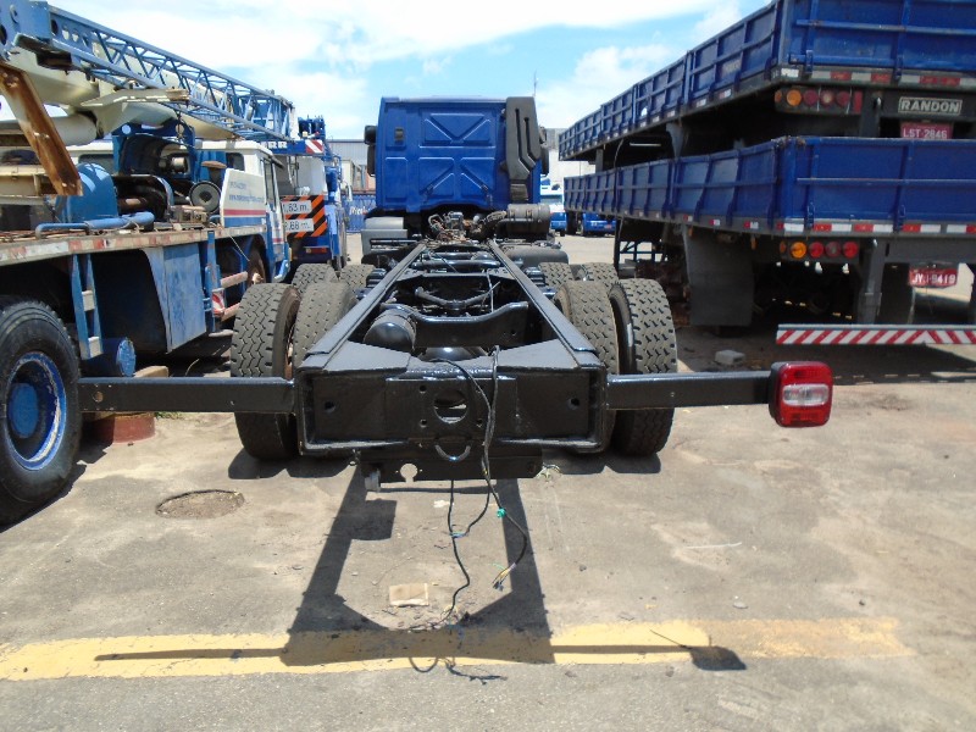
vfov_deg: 53.1
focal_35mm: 26
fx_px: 733
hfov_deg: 67.3
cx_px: 488
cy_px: 366
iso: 100
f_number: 3.2
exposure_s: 1/800
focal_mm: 4.6
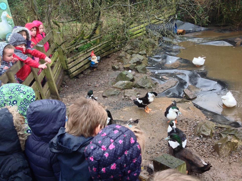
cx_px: 121
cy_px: 90
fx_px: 244
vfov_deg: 40.6
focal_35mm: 35
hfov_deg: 52.7
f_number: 2.4
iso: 50
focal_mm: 4.28
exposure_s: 1/60
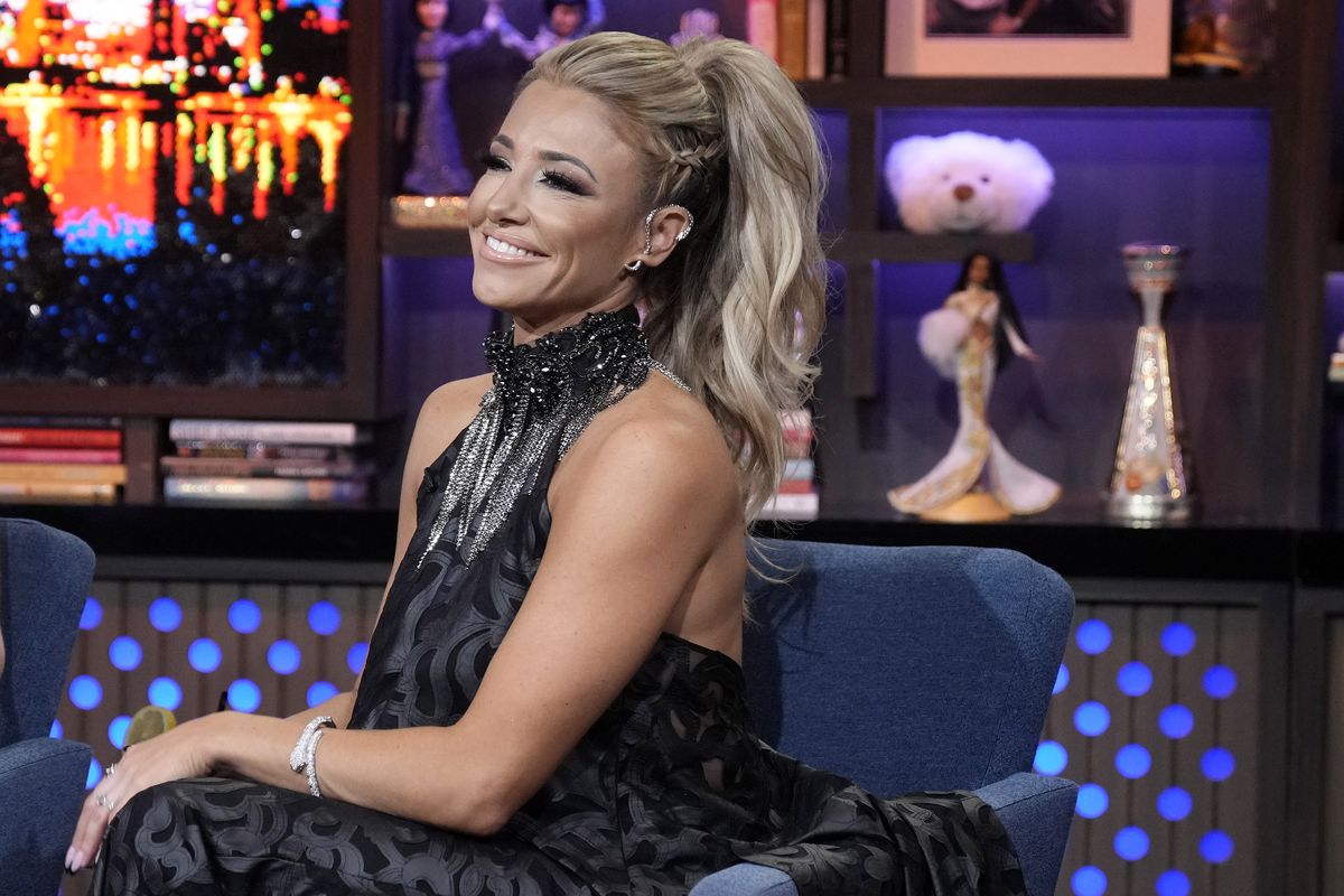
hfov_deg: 21.2
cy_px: 448
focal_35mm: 96
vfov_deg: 14.3
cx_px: 672
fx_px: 3584
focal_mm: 64
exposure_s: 1/160
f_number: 2.8
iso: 3200
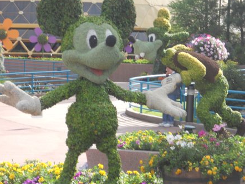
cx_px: 126
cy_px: 94
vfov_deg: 14.8
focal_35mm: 100
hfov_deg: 19.6
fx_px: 707
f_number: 5.4
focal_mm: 16.5
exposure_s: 1/125
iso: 80
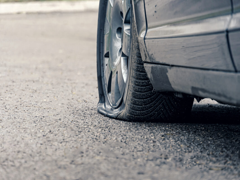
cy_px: 90
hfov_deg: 10.2
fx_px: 1349
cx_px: 126
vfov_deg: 7.6
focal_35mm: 195
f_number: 5.6
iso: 500
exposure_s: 1/60
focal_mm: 119
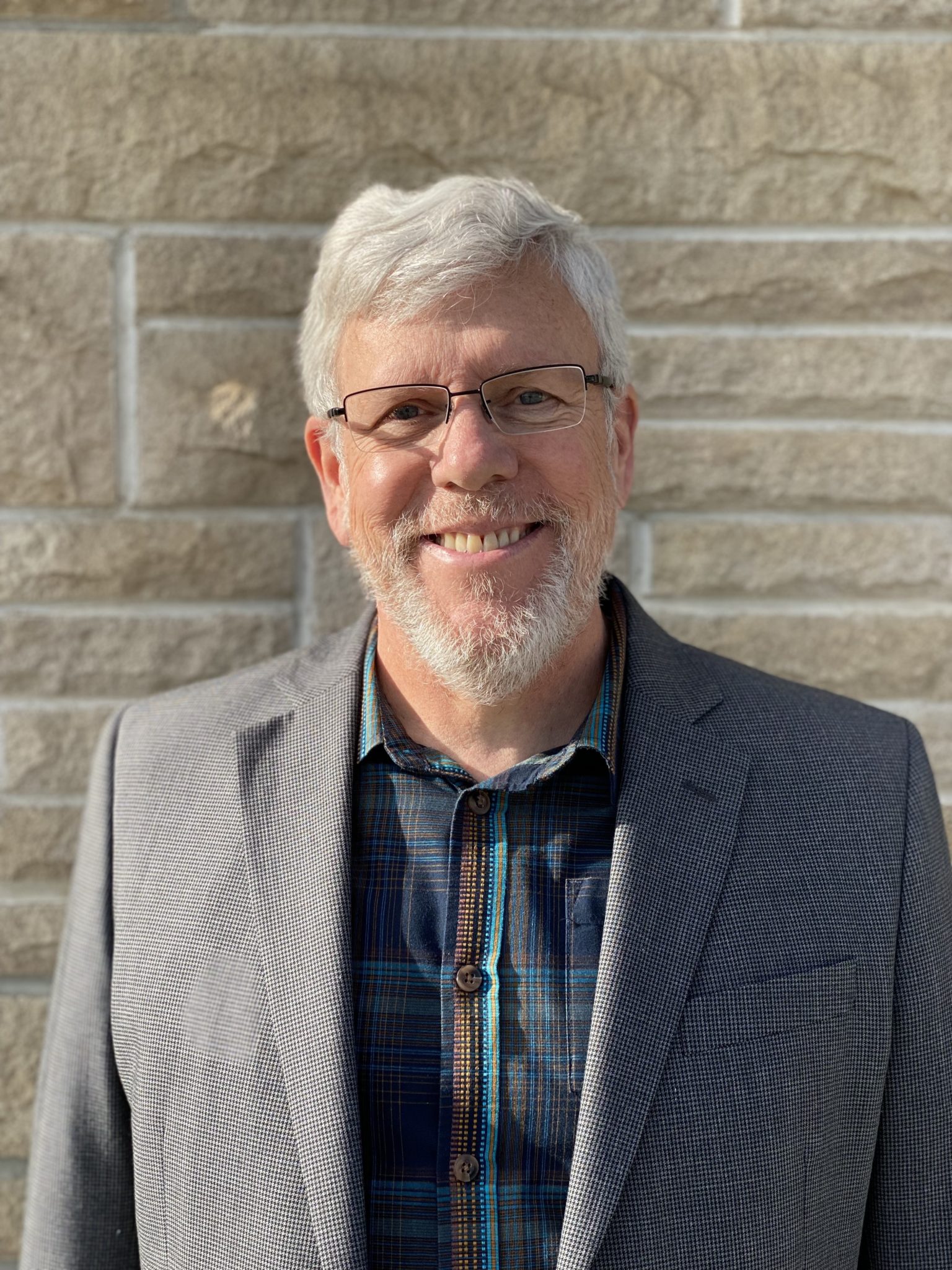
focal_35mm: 52
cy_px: 635
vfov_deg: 36.8
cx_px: 476
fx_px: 1907
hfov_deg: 28.0
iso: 20
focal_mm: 6
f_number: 2
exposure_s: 1/1229
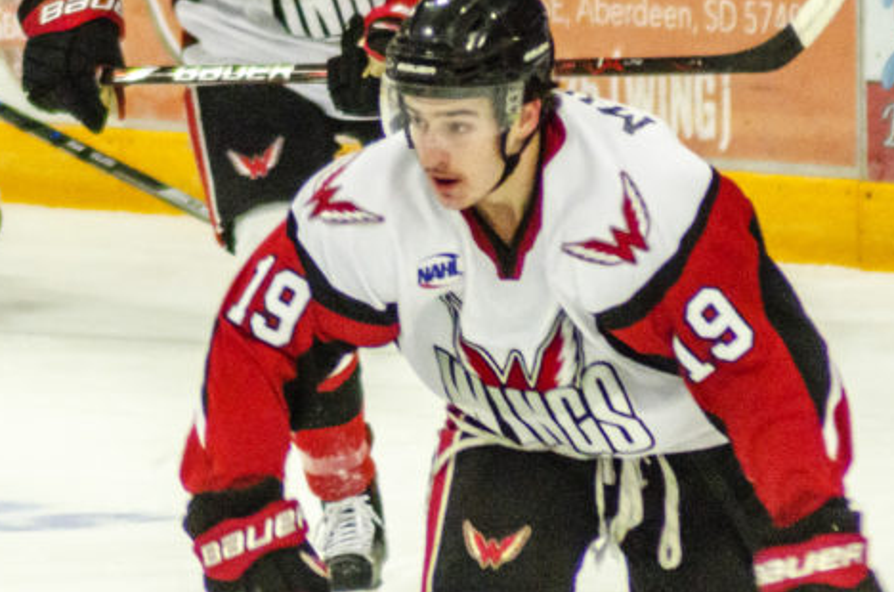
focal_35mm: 1058
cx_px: 382
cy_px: 356
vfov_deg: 1.3
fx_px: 26220
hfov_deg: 2.0
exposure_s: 1/320
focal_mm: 300
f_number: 5.6
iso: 640
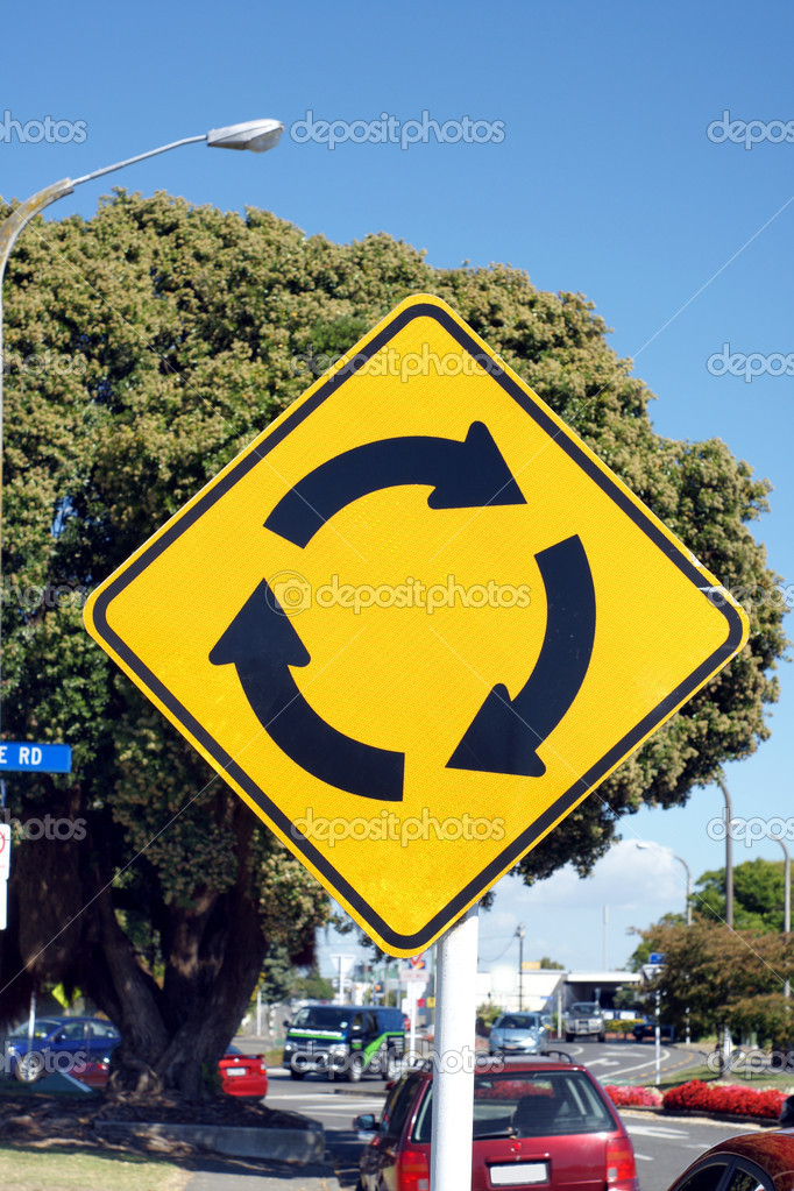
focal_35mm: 75
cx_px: 397
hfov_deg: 18.2
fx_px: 2481
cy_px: 596
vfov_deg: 27.0
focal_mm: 50
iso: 100
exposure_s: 1/250
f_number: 8
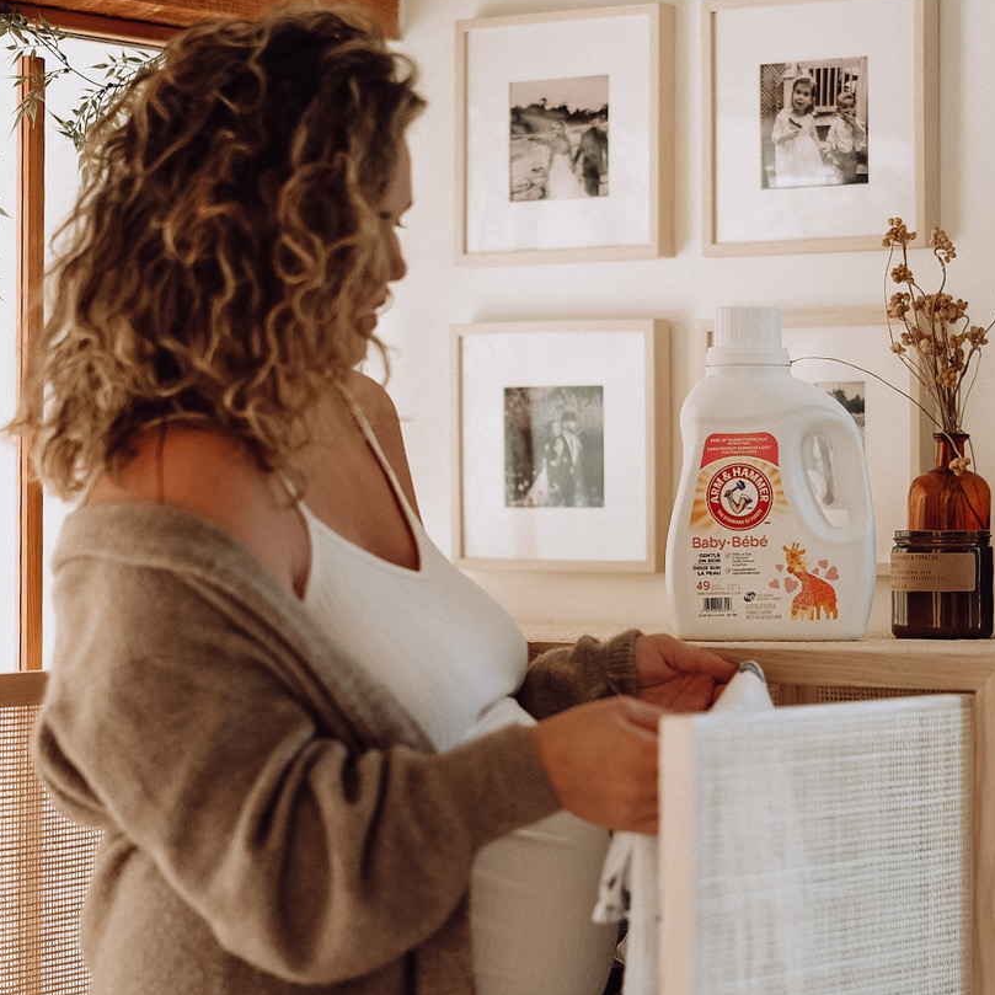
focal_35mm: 113
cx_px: 685
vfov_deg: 15.4
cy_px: 509
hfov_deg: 15.4
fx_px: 3675
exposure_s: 1/340
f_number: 1.2
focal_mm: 56
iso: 200
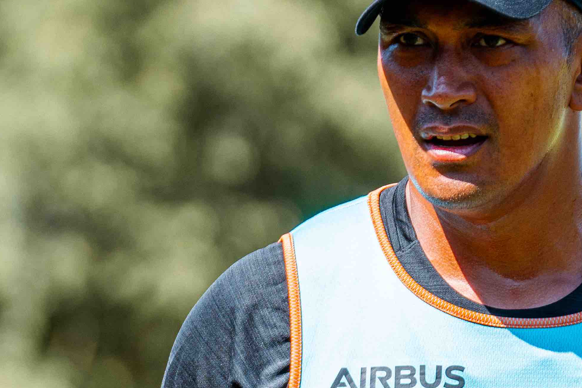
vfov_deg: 1.9
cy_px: 161
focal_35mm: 707
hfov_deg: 2.9
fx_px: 11427
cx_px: 548
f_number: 4
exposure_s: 1/400
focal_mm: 198
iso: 100
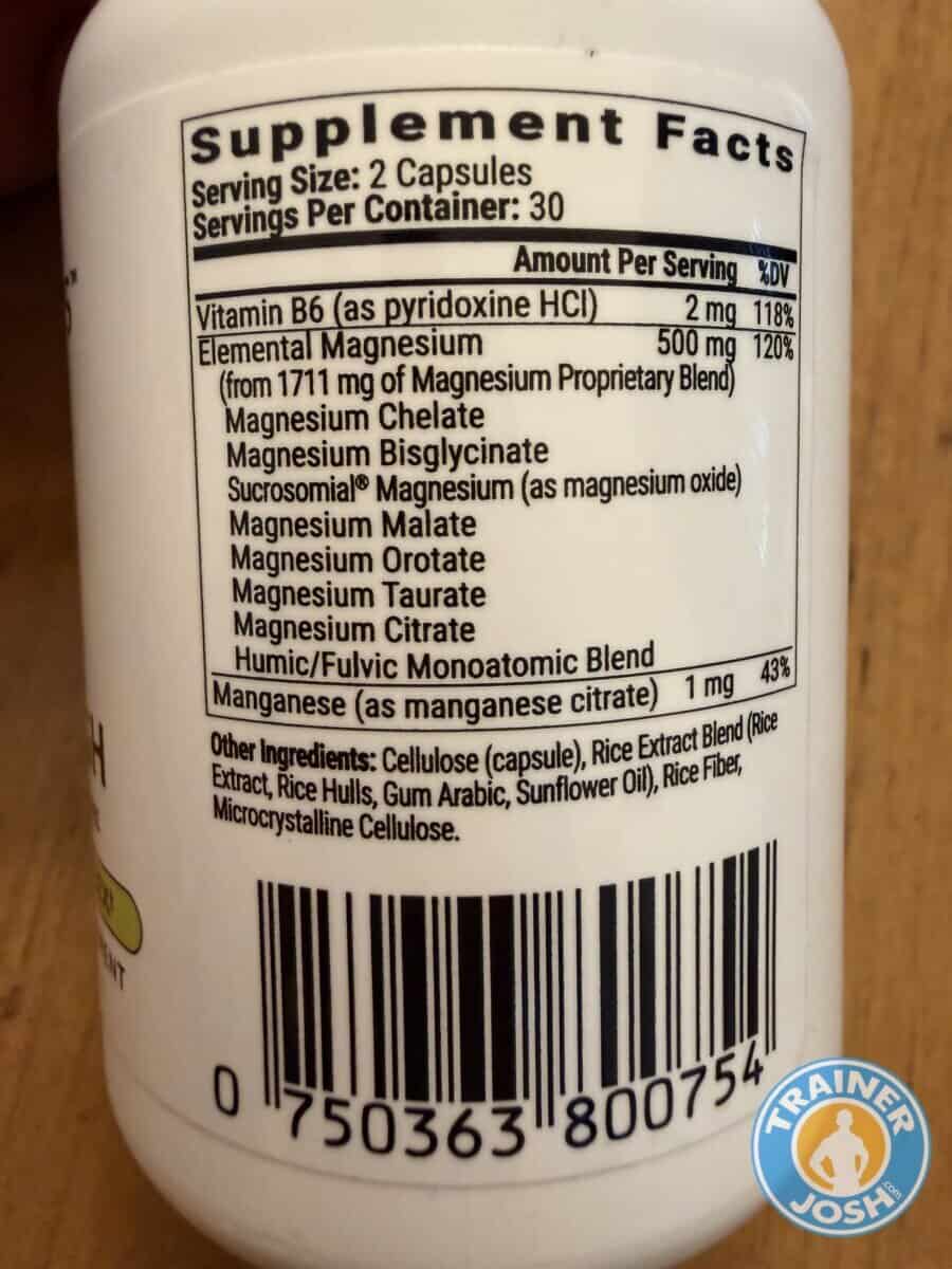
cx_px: 476
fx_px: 880
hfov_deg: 56.8
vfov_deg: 71.6
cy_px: 634
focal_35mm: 24
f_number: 2.2
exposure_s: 1/60
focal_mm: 2.22
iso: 250
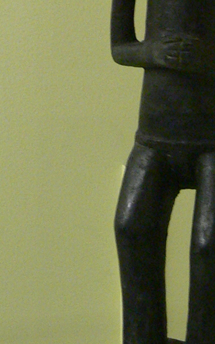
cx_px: 230
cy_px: 32
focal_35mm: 129
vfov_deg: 16.0
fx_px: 1209
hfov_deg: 10.1
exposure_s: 1/10
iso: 200
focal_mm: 6
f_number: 2.8
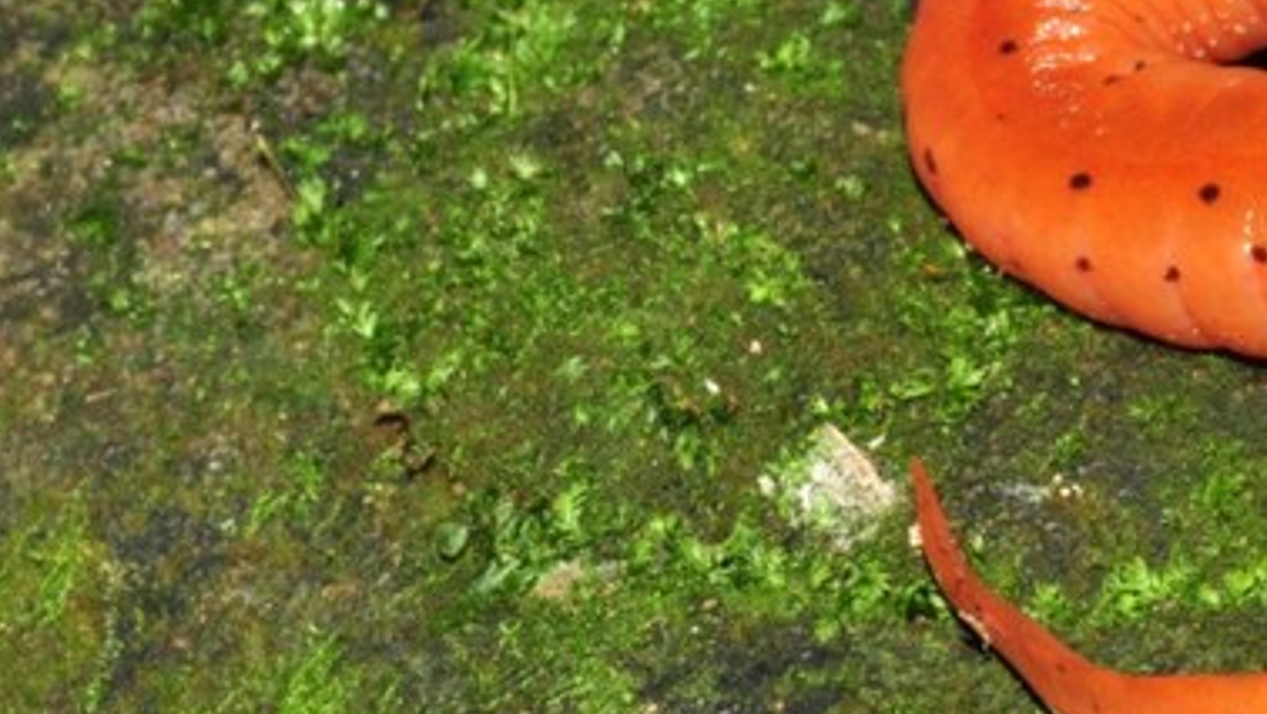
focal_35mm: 204
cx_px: 1538
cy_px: -87
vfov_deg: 5.9
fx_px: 6856
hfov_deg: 10.4
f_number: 20
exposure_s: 1/100
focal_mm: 48
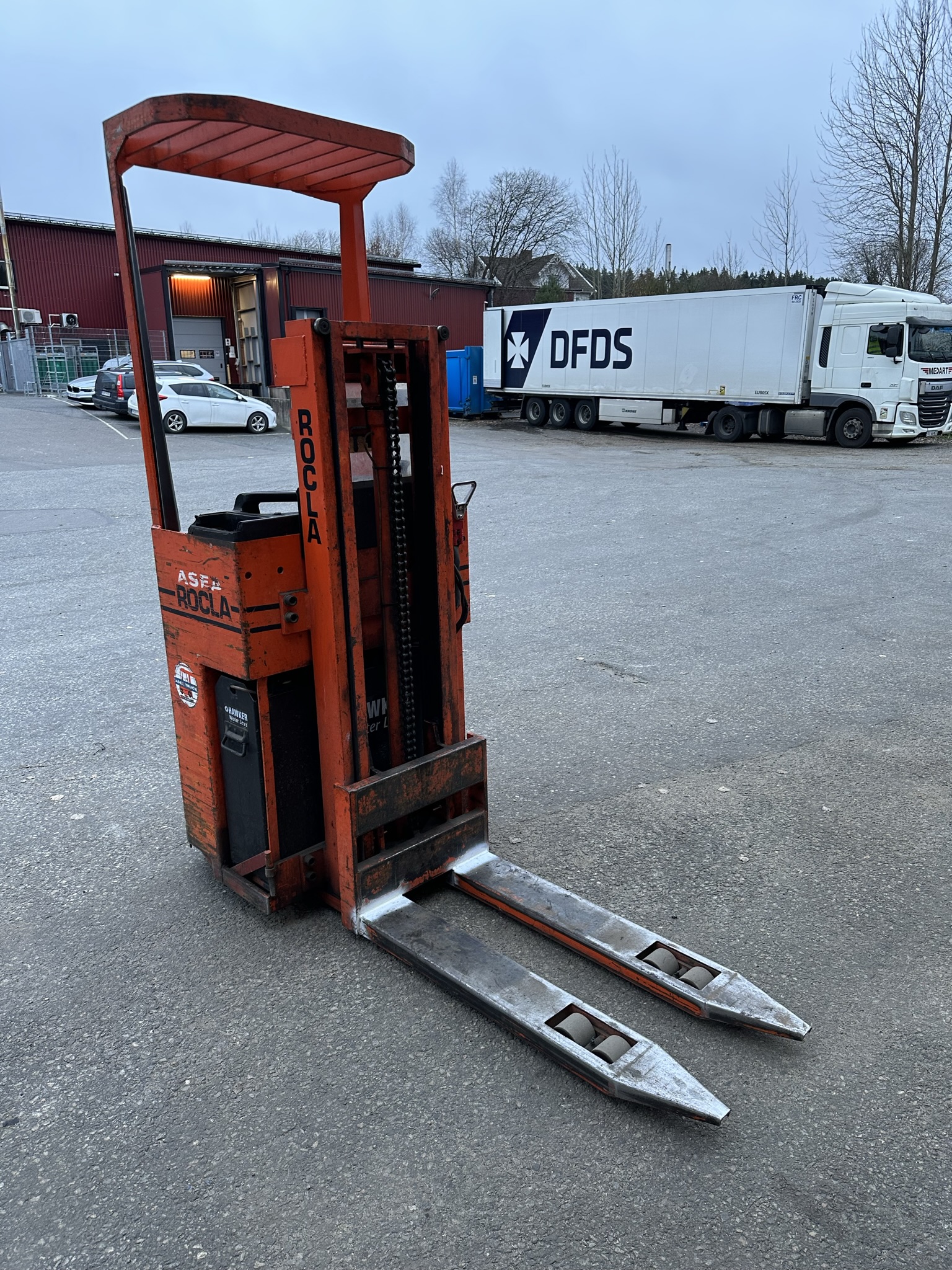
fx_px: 880
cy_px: 635
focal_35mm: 24
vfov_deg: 71.6
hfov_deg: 56.8
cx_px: 476
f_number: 1.78
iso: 125
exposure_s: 1/50
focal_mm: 6.86
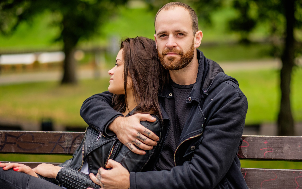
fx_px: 708
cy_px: 97
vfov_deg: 15.2
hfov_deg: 24.1
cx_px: 151
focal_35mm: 86
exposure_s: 1/2000
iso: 200
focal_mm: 56
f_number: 1.4
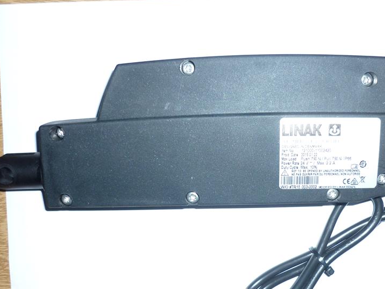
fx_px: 523
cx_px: 232
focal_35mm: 47
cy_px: 160
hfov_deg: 40.3
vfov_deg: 30.8
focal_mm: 5.5
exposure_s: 1/125
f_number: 2.8
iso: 100
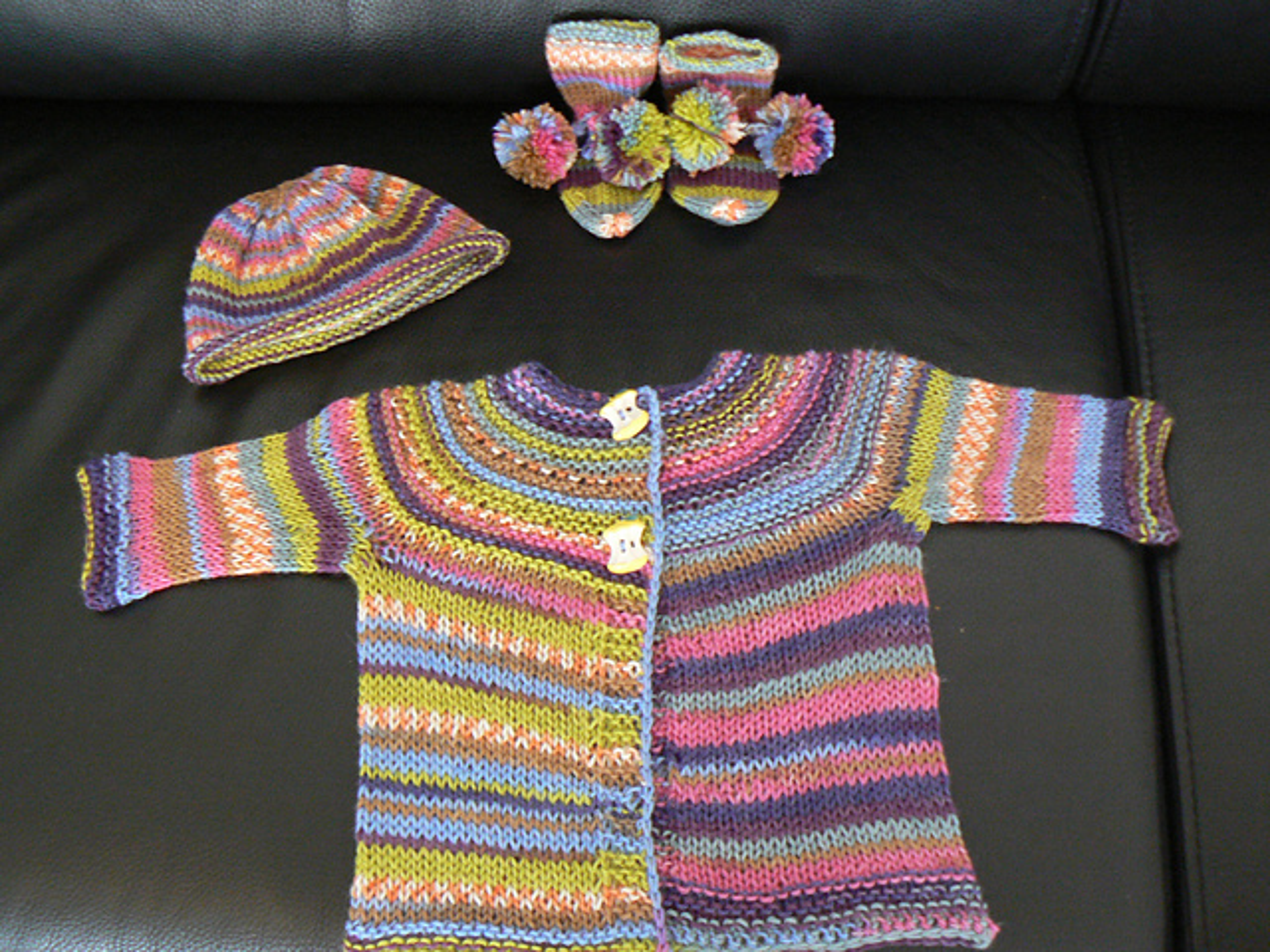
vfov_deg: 39.7
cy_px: 476
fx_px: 1321
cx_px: 635
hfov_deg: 51.4
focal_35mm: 36
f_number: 2.8
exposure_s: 1/10
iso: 200
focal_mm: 6
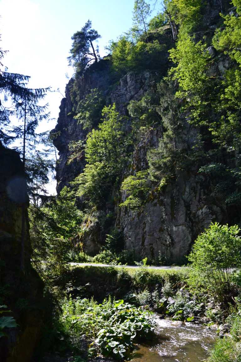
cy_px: 181
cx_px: 120
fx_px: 331
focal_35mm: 33
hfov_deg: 40.0
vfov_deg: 57.2
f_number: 9
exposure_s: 1/100
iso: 400
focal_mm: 22
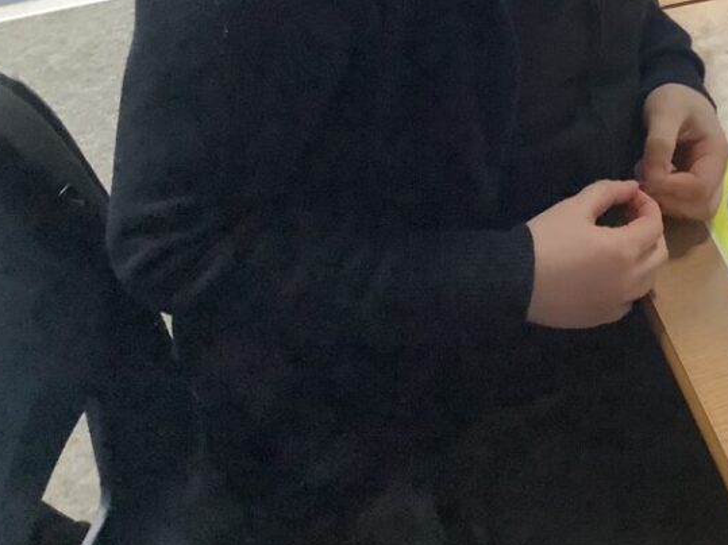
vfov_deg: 20.4
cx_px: 791
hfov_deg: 26.1
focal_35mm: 69
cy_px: -40
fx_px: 1451
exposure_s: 1/60
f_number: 2.4
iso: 320
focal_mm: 3.3
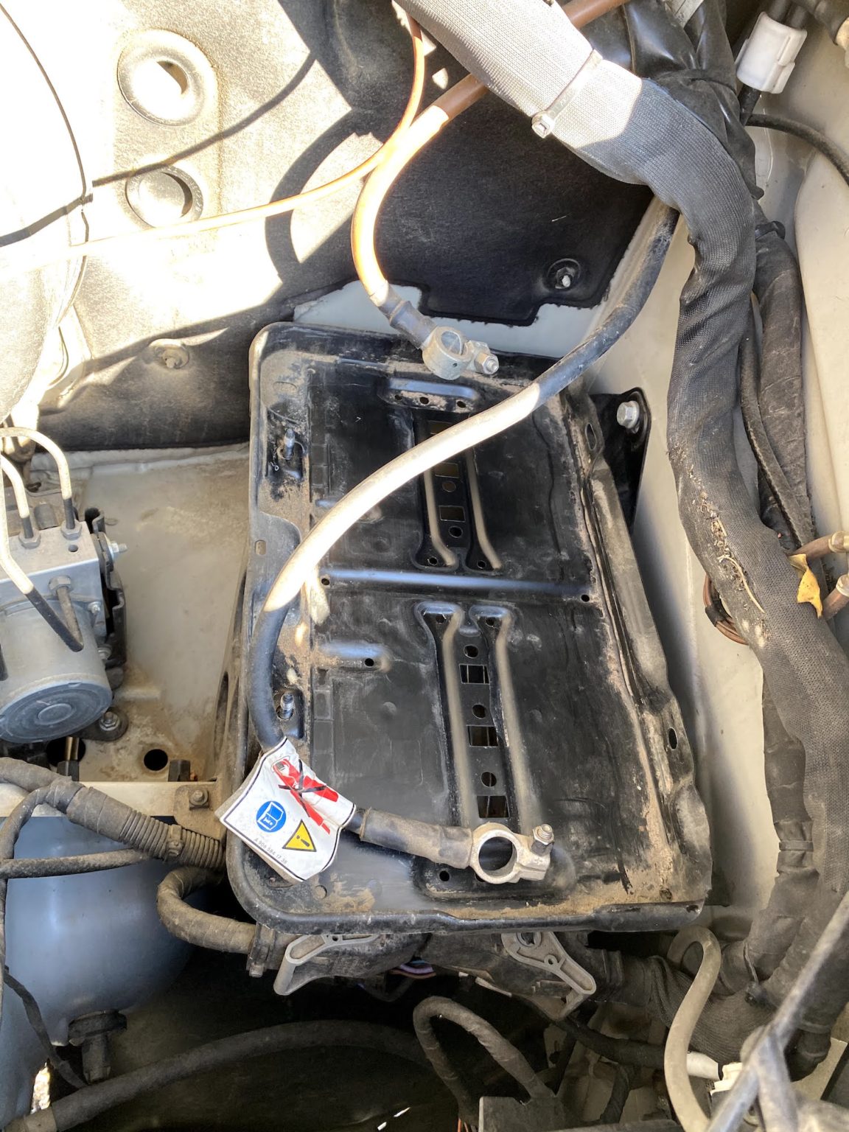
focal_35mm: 26
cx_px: 424
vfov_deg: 67.3
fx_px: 850
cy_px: 566
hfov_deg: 53.1
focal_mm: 4.25
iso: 80
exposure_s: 1/122
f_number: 1.8
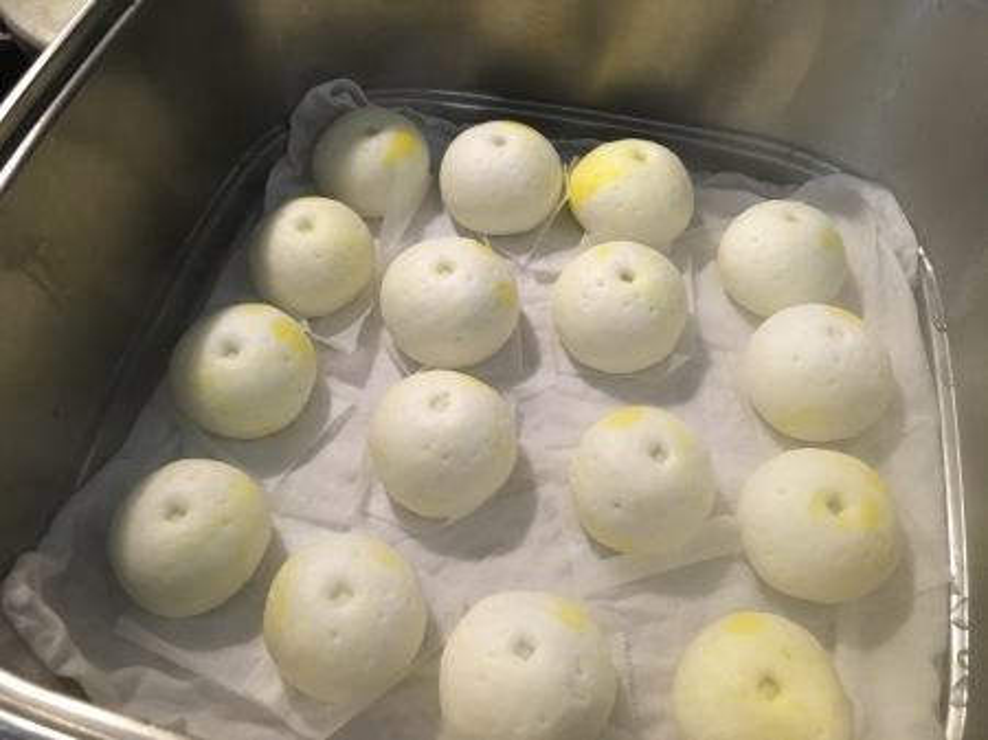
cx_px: 494
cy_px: 370
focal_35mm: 29
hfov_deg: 61.7
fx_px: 827
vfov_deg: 48.2
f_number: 2.2
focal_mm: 4.15
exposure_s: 1/24
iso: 200
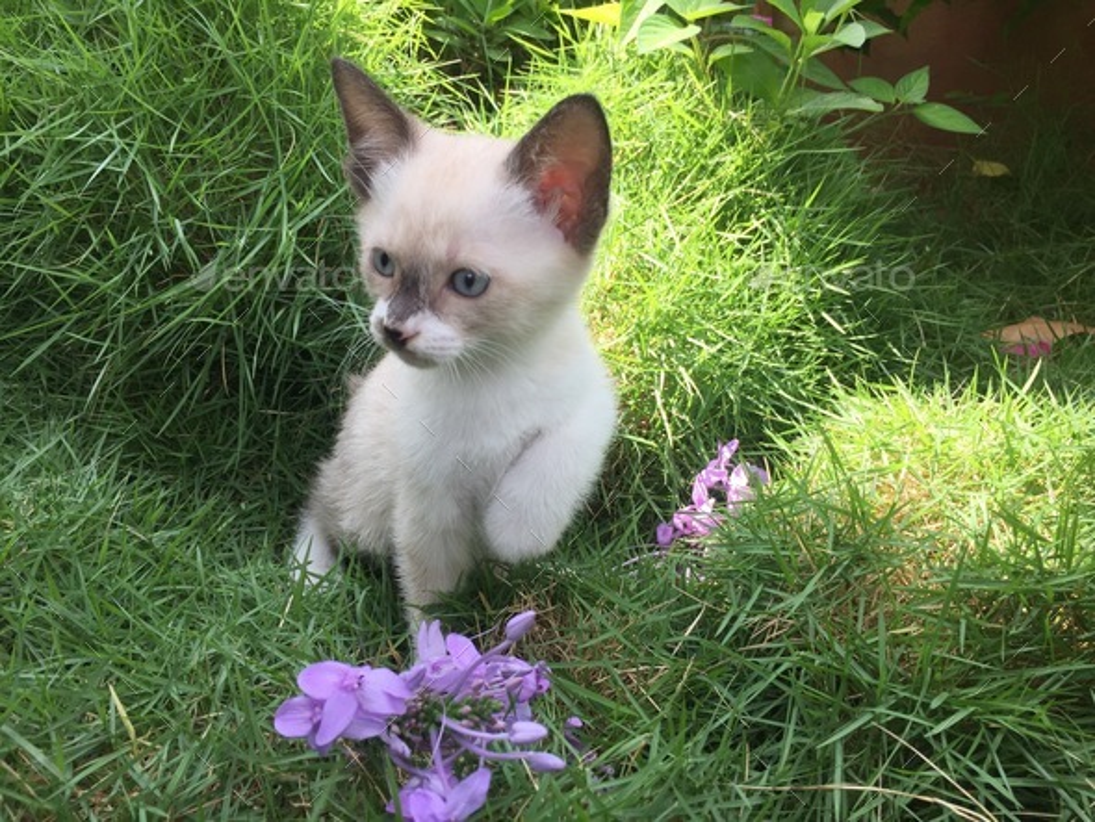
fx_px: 918
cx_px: 548
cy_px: 411
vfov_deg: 48.3
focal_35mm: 29
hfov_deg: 61.6
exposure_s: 1/252
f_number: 2.2
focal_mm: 4.15
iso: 32
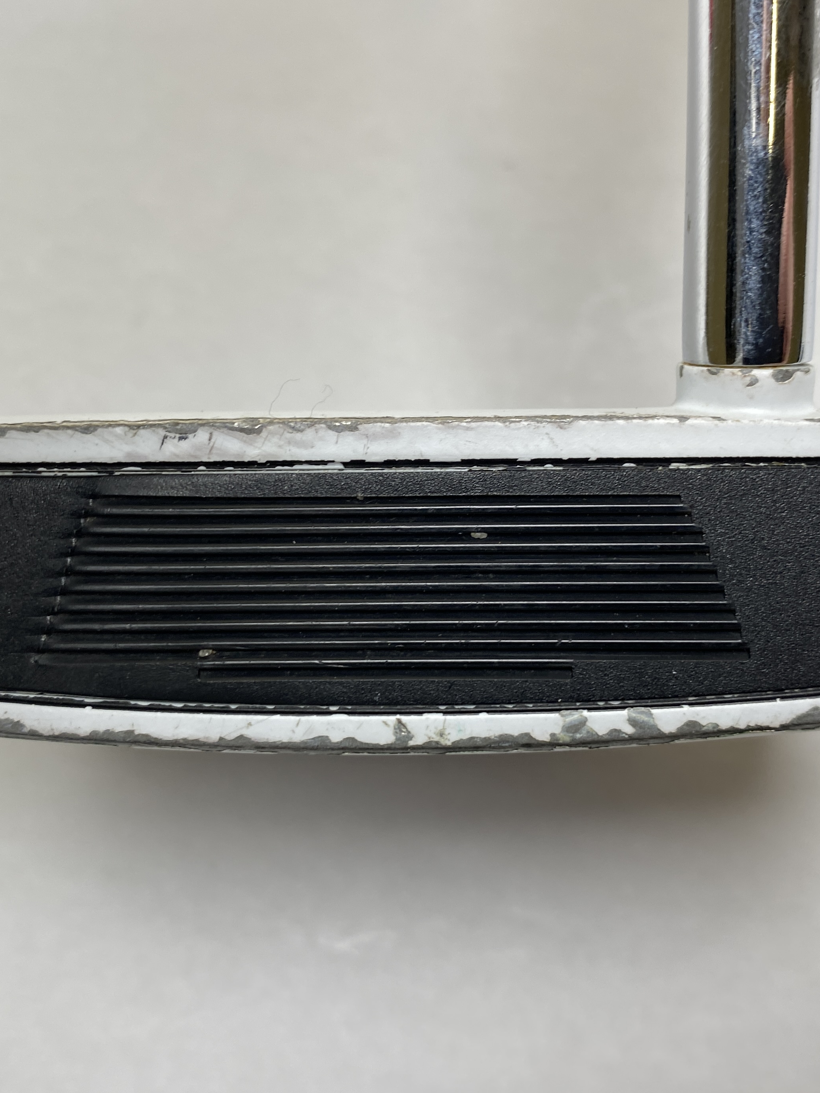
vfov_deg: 49.0
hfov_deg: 37.7
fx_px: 1200
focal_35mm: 38
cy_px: 513
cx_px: 436
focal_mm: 4.25
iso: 40
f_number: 1.8
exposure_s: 1/122
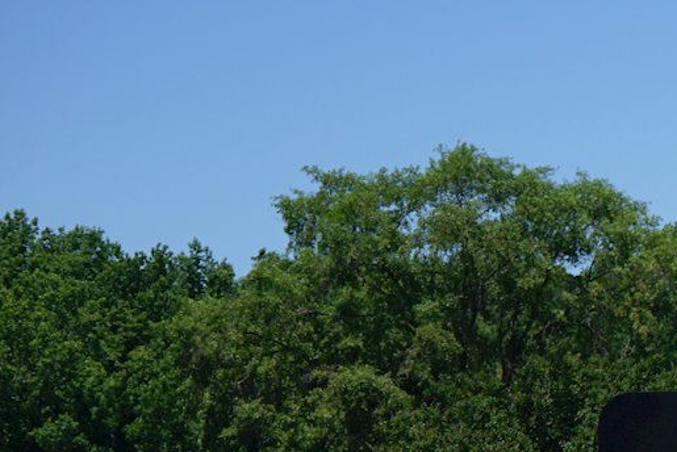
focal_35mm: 194
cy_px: 838
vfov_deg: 6.9
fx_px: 3650
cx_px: 1313
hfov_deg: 9.9
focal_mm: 50
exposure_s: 1/160
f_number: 11
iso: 100
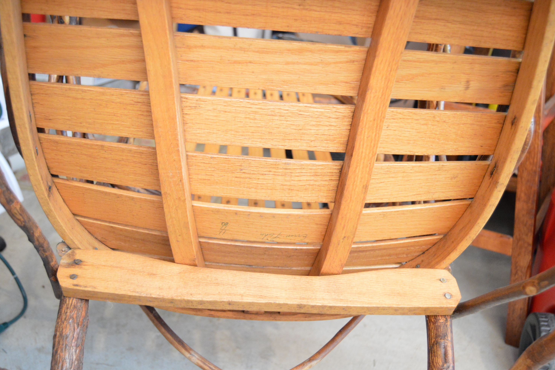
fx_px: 617
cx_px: 271
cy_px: 185
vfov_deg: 33.4
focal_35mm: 40
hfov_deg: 48.5
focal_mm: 26
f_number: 4
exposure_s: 1/13
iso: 3200
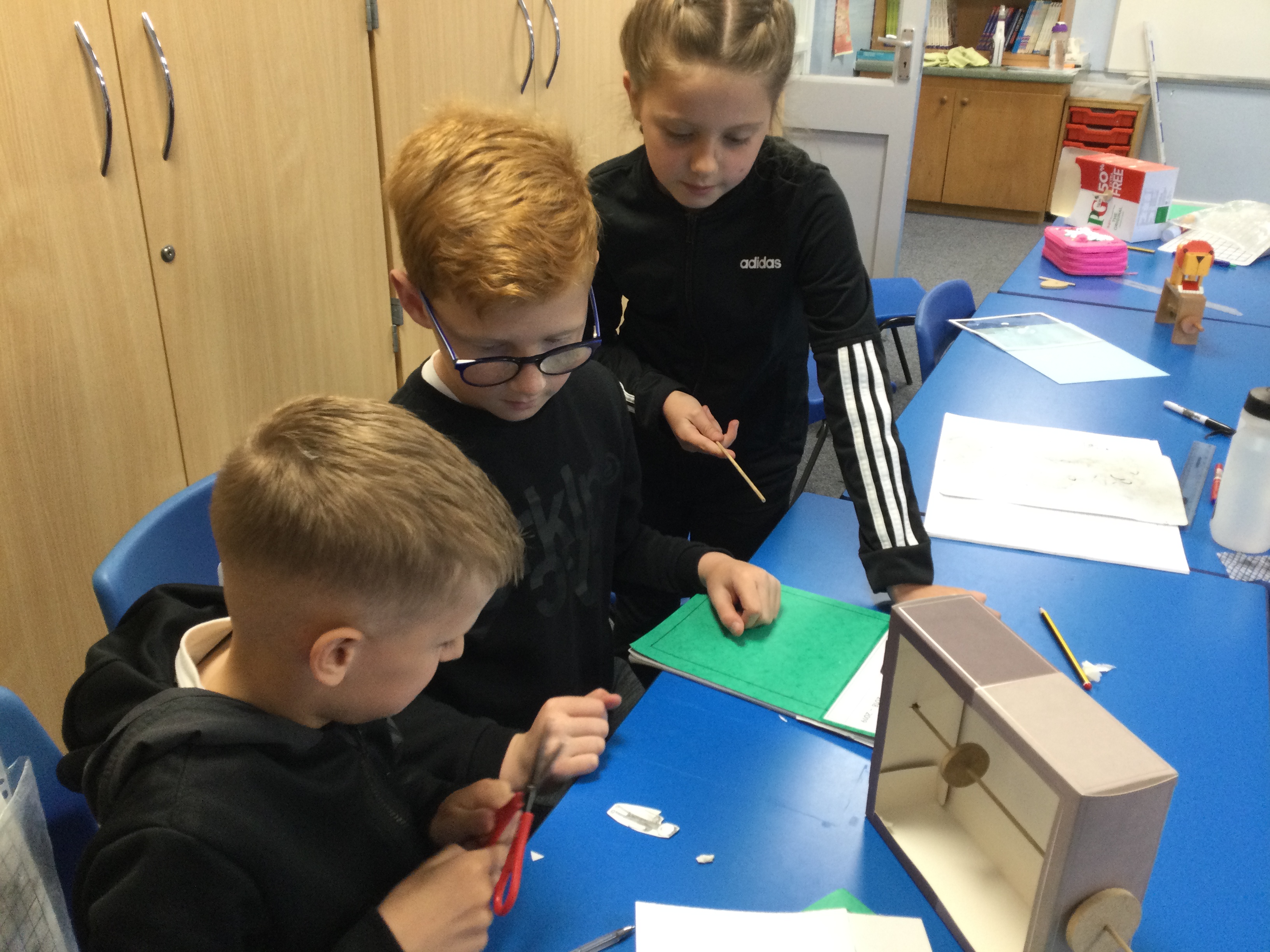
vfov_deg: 45.4
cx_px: 635
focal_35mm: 31
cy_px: 476
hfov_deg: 58.4
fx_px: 1137
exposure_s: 1/33
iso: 100
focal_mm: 3.3
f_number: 2.4
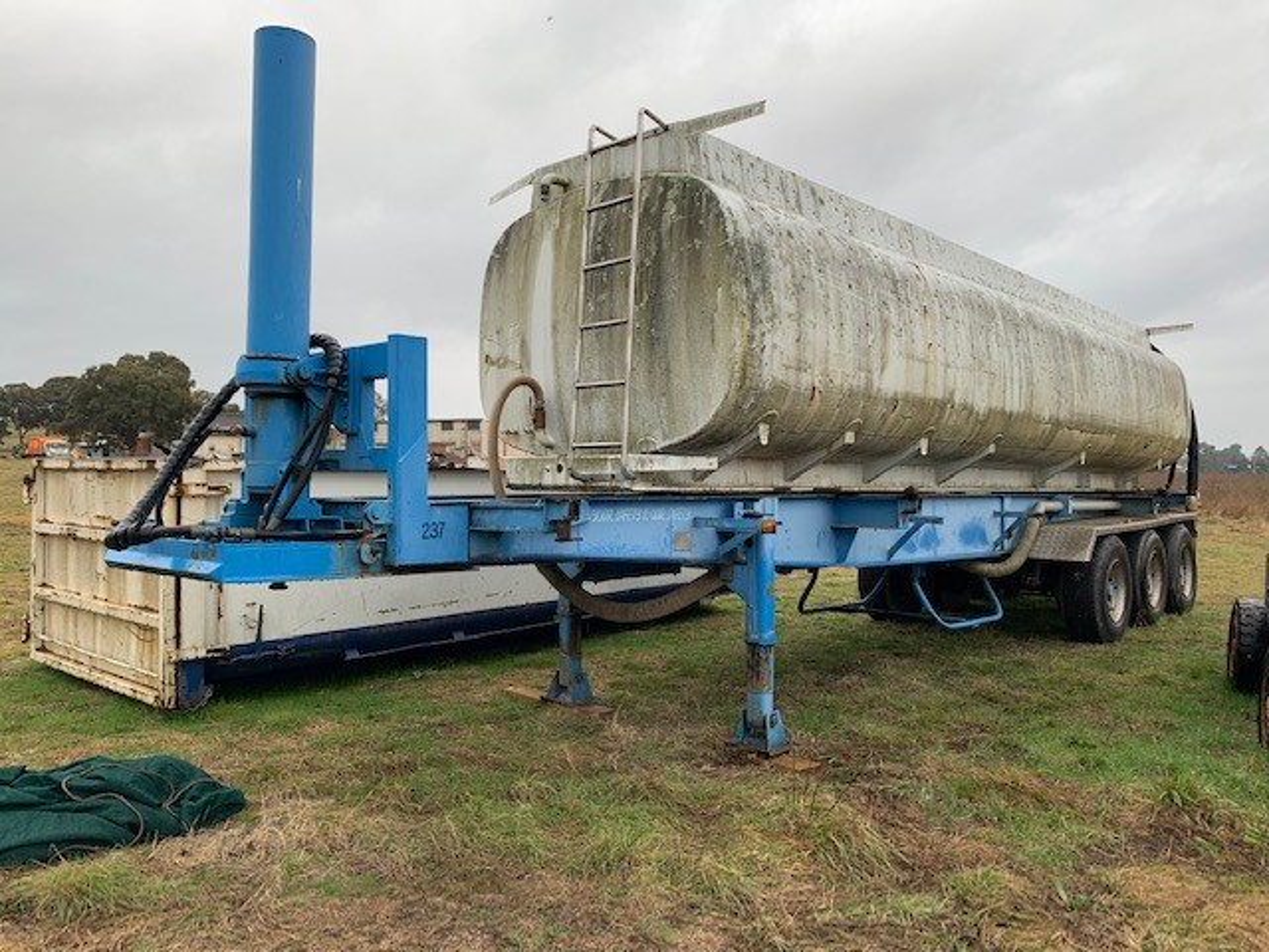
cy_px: 476
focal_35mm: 26
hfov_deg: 67.3
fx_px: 953
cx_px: 634
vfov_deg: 53.1
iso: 25
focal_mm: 4.25
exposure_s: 1/312
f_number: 1.8
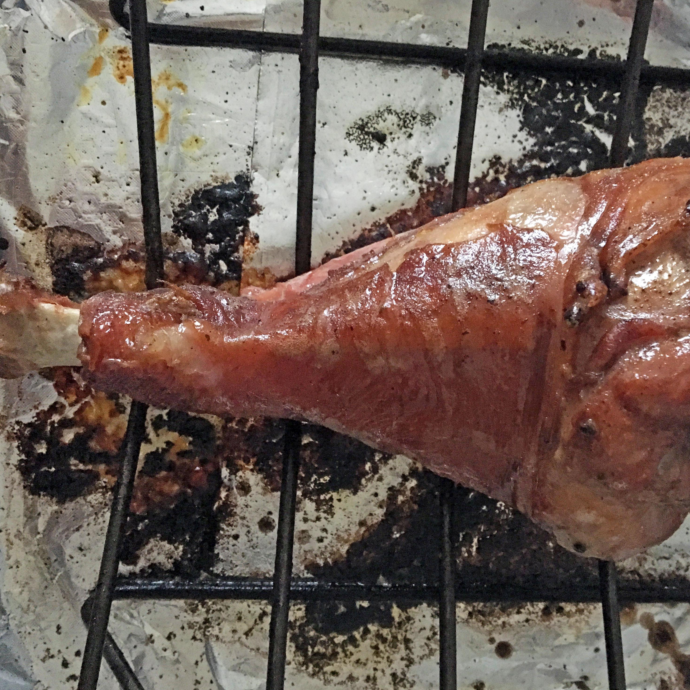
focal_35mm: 35
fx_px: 789
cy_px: 344
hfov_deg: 47.0
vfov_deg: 47.2
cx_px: 405
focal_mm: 4.15
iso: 500
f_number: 2.2
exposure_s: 1/17
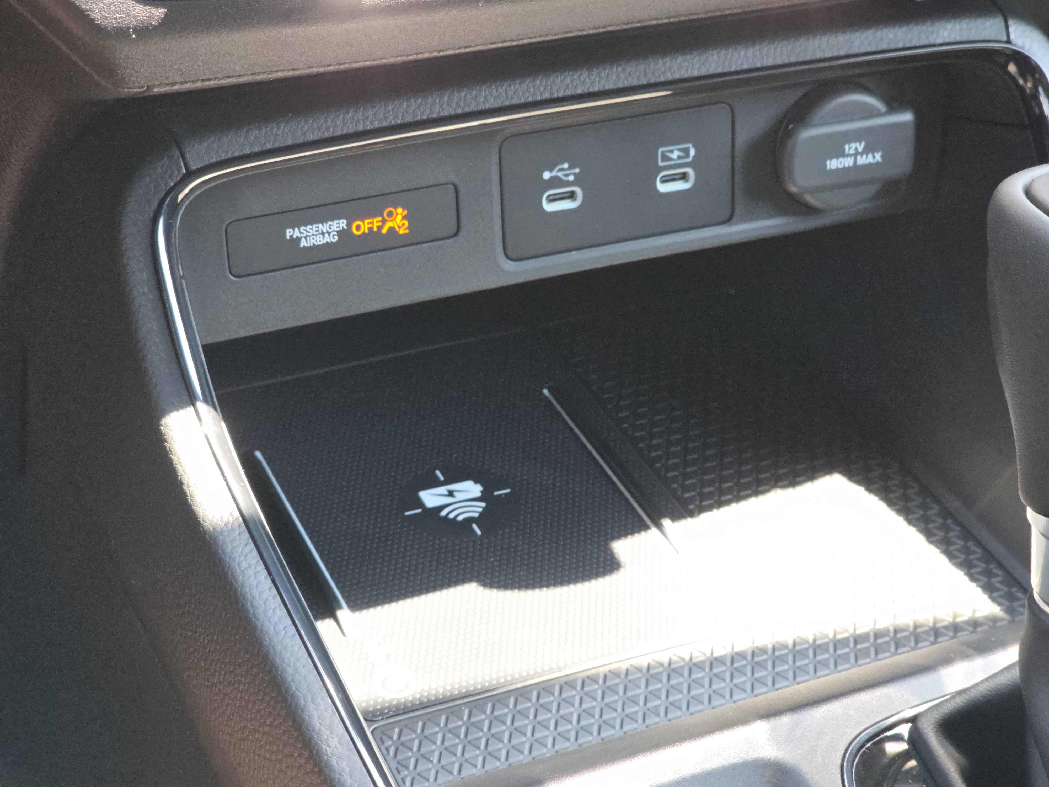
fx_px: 2091
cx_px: 524
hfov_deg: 28.2
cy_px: 394
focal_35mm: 69
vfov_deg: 21.3
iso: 250
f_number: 2.4
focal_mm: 7.9
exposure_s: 1/120
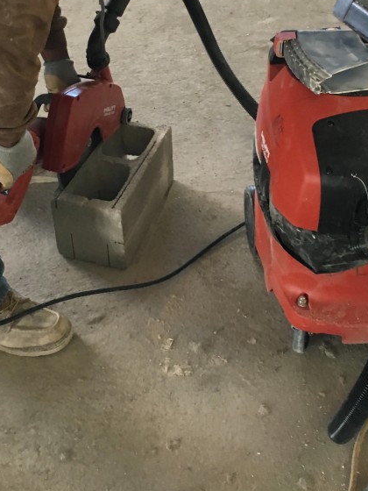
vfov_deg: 35.1
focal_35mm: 53
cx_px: 138
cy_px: 106
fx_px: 751
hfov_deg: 27.4
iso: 125
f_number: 2.2
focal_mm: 4.15
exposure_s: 1/30
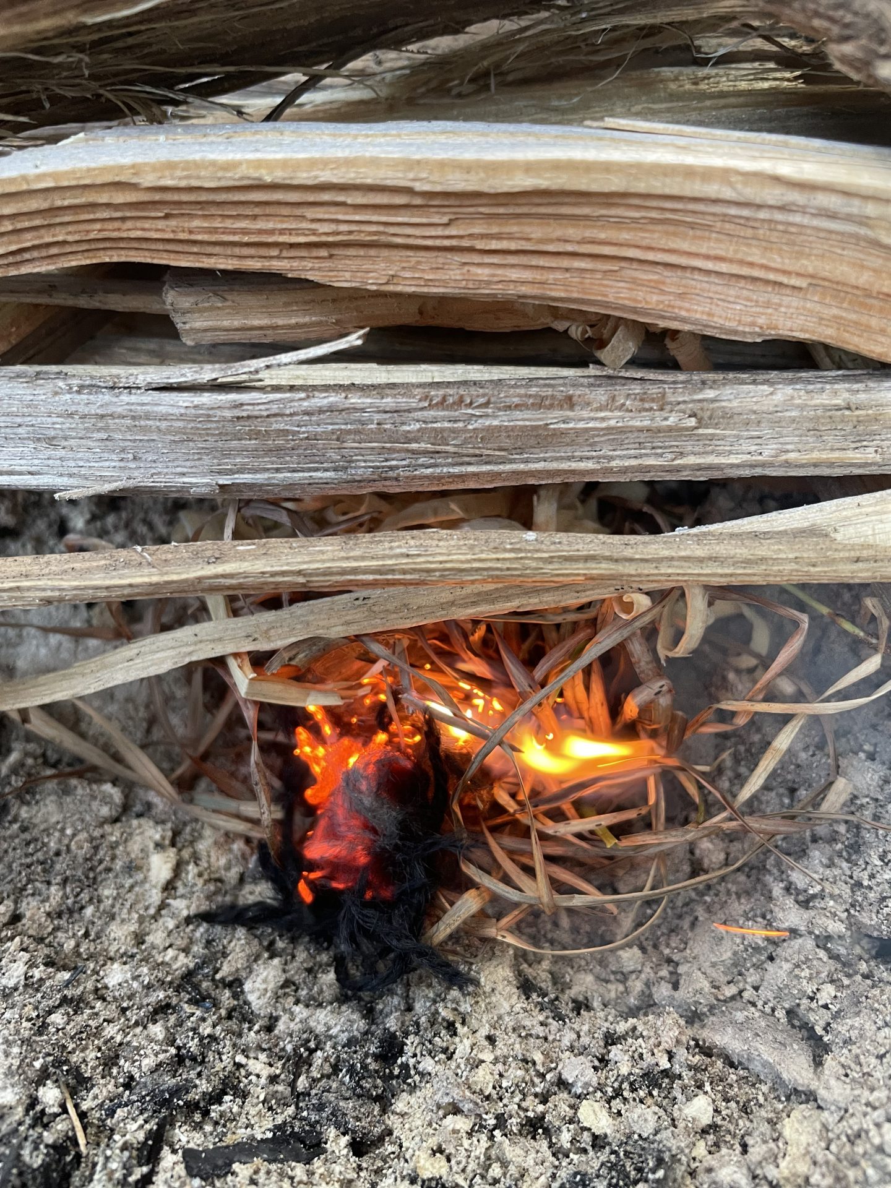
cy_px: 594
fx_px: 892
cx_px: 446
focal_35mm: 26
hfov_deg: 53.1
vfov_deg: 67.3
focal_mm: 4.2
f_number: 1.6
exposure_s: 1/60
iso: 200
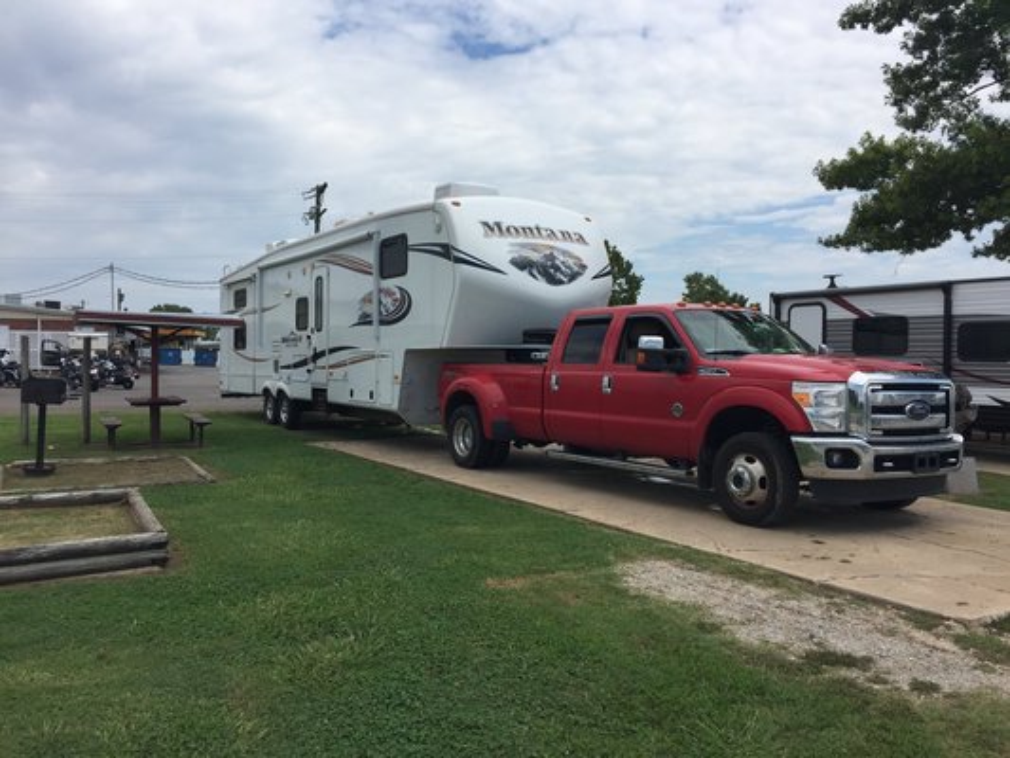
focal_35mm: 29
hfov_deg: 61.6
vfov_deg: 48.2
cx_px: 505
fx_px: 846
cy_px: 379
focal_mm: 4.15
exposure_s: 1/2639
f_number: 2.2
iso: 32
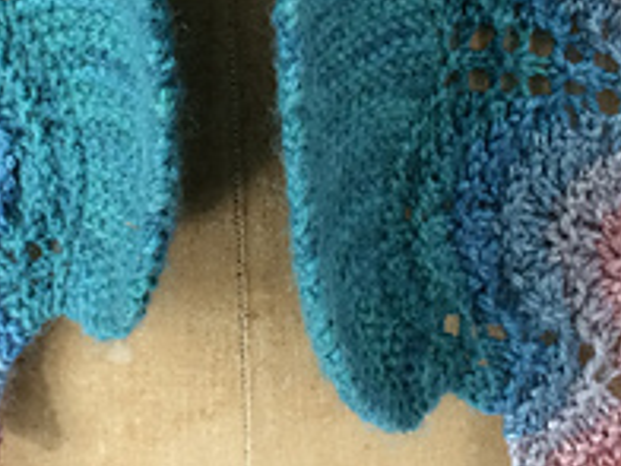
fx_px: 1328
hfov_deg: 26.2
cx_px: 234
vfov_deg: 19.6
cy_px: 55
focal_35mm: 74
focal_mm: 4.15
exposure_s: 1/30
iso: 100
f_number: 2.2
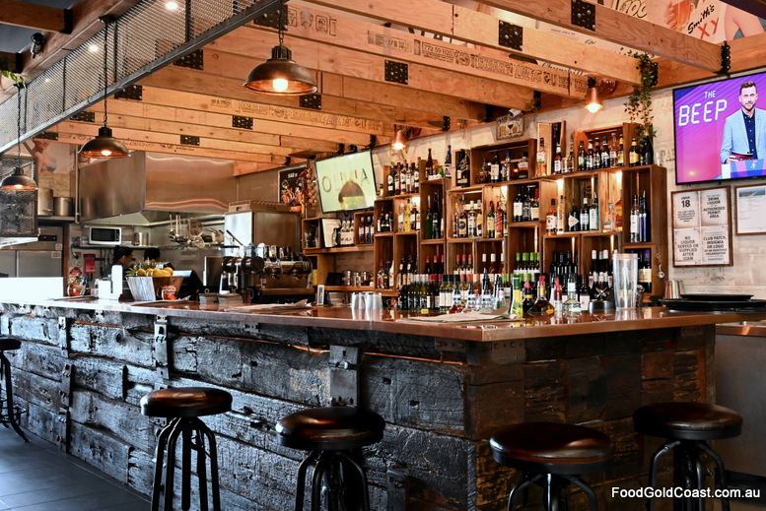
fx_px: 745
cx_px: 386
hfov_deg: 54.4
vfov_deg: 37.9
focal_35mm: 35
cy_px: 254
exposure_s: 1/40
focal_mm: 34
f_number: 11
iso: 9000
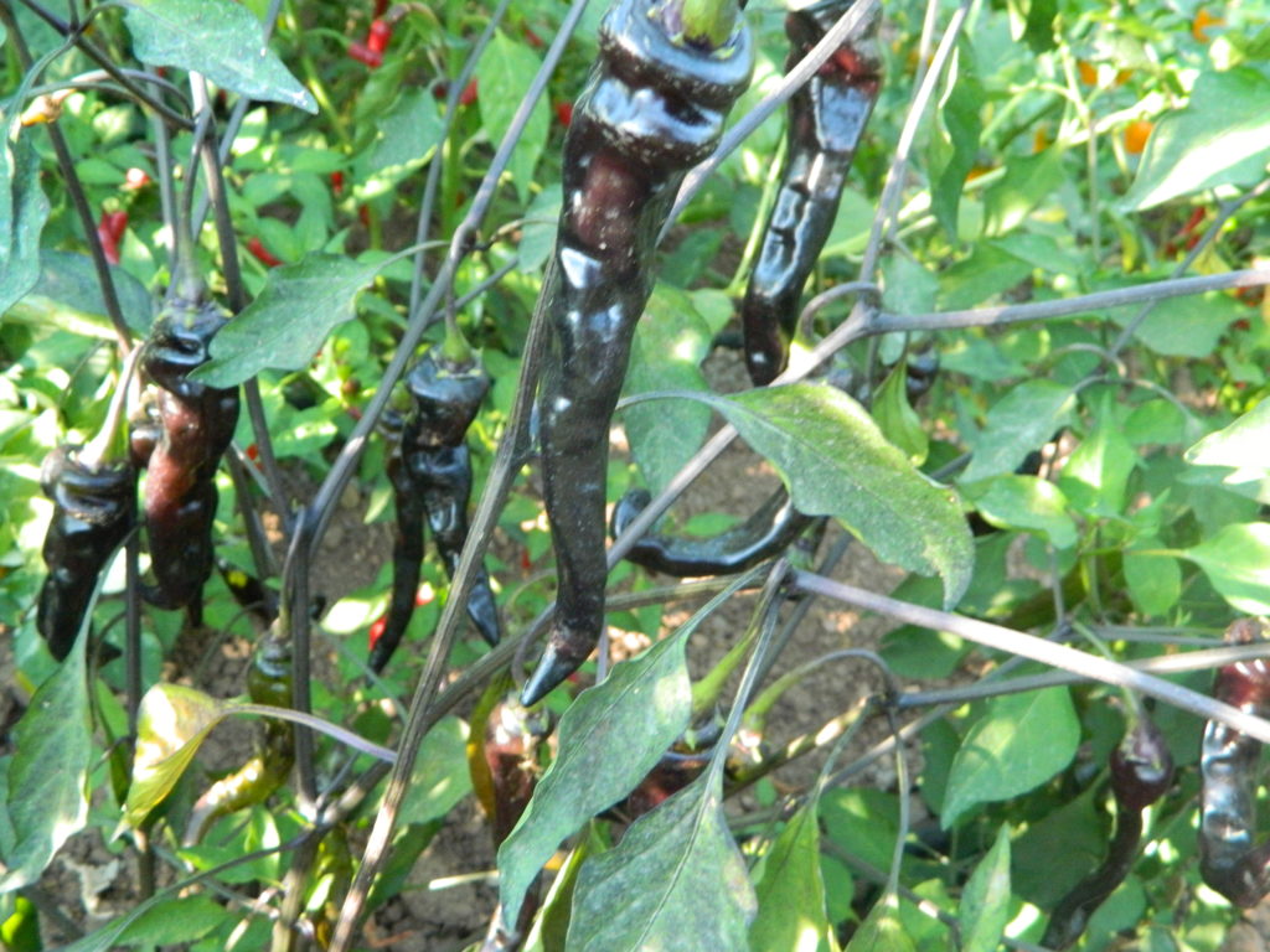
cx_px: 635
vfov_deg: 45.4
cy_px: 476
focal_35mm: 31
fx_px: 1137
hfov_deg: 58.4
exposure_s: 1/50
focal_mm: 5.6
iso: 400
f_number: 3.2
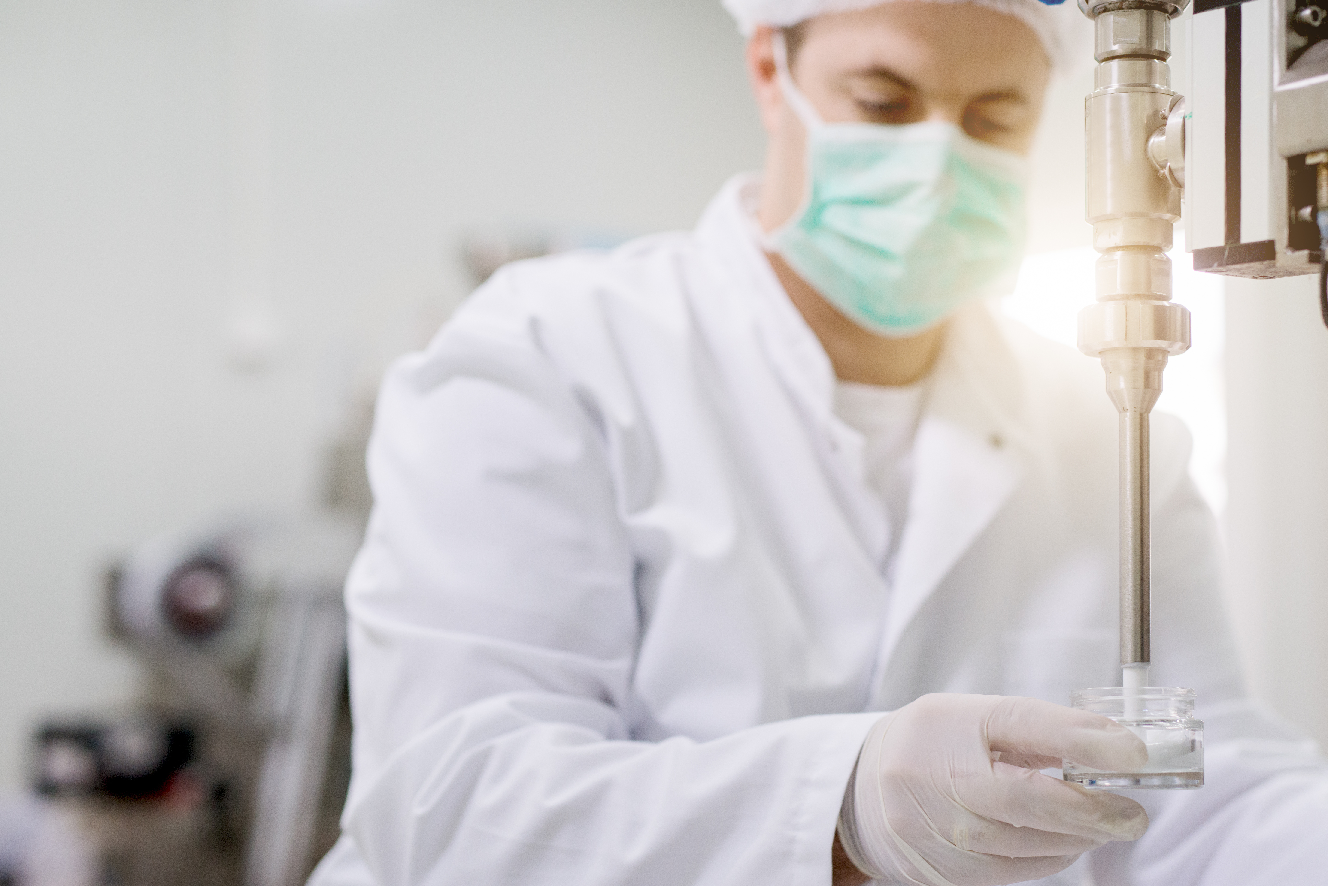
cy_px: 533
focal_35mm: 64
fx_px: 2362
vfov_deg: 21.2
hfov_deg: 31.2
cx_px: 845
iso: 800
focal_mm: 50
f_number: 2.2
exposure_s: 1/250
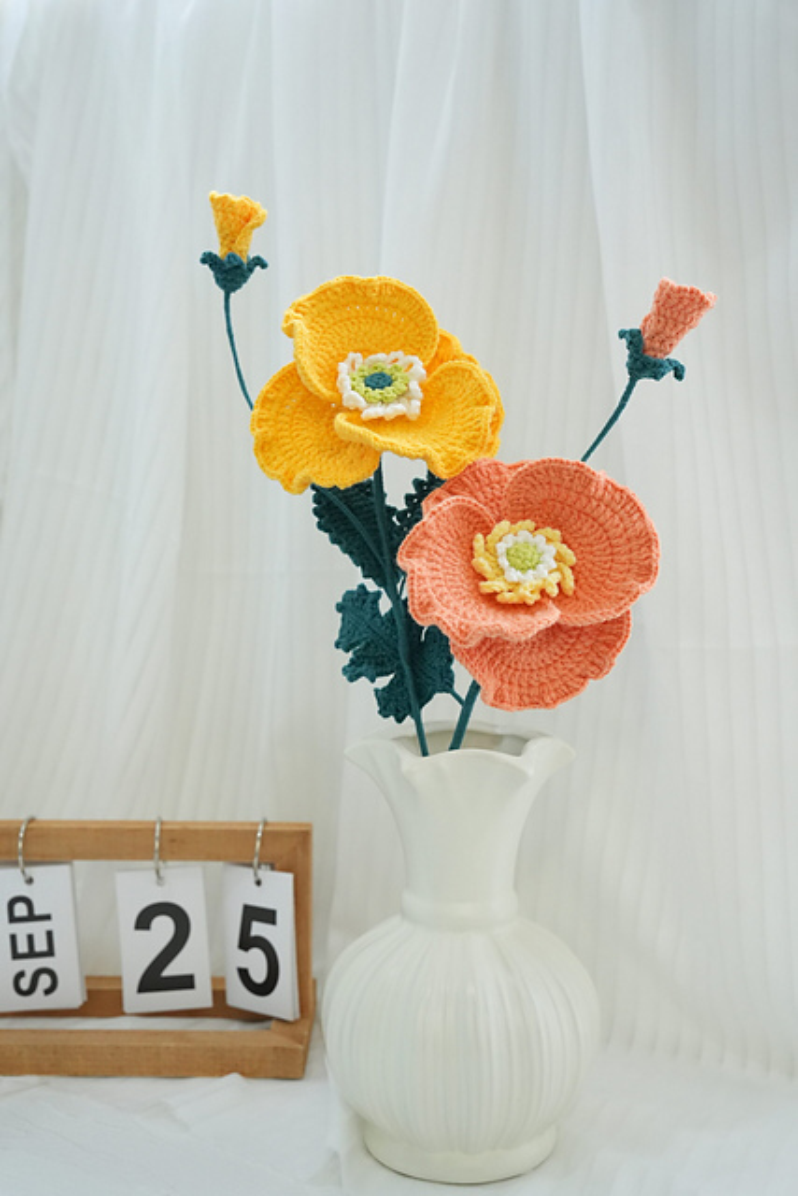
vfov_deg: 43.6
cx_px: 399
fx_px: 1495
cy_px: 598
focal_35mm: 45
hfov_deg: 29.9
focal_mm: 45
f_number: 6.3
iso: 3200
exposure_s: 1/250
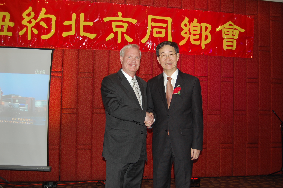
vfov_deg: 34.1
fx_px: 306
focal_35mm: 39
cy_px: 94
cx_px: 142
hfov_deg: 49.6
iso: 400
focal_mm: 26
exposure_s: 1/60
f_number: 4
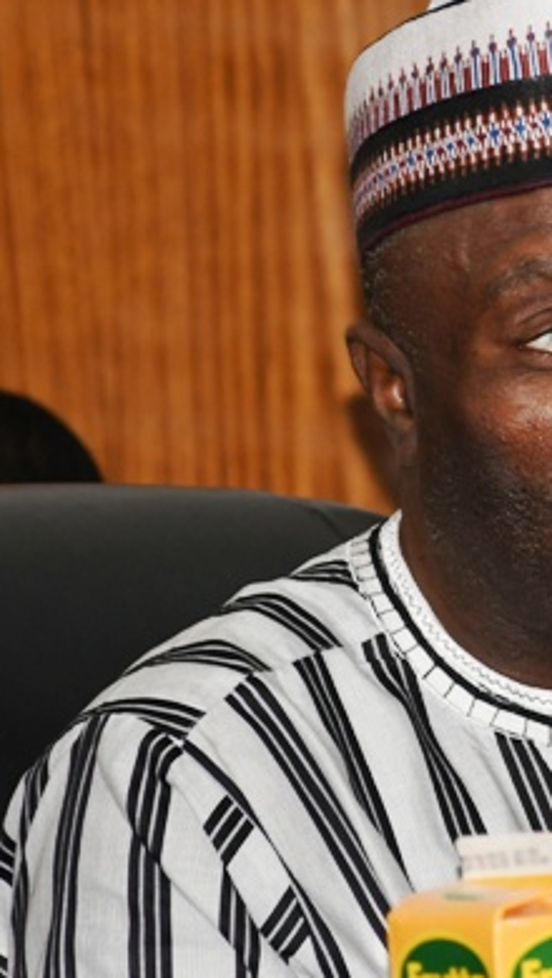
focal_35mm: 507
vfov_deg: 4.3
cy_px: 479
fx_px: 13164
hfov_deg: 2.4
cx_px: 730
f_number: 5.6
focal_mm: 140
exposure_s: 1/250
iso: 800
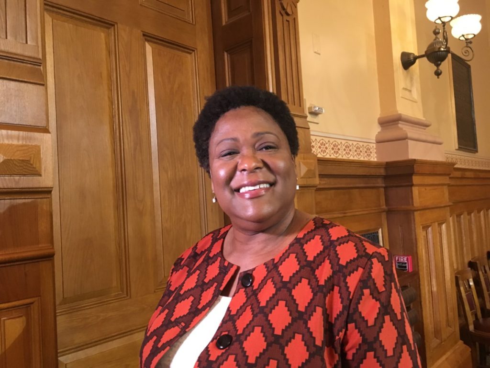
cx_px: 245
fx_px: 411
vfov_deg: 48.2
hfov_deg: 61.7
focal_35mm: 29
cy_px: 184
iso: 200
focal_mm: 4.15
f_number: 2.2
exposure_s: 1/15
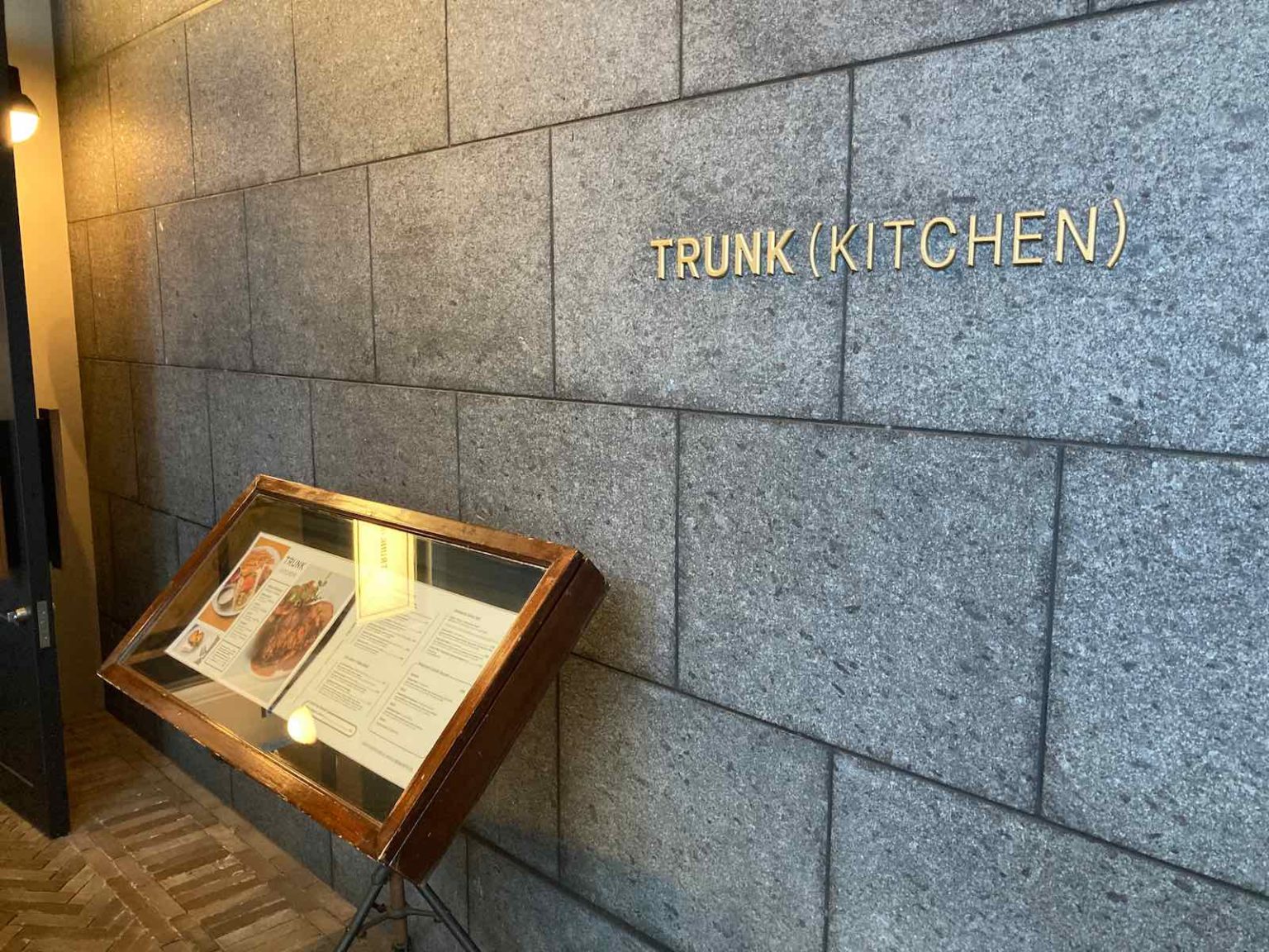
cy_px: 476
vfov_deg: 49.7
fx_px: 1026
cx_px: 634
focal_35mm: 28
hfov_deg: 63.4
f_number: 1.8
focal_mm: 3.99
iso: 320
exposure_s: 1/33
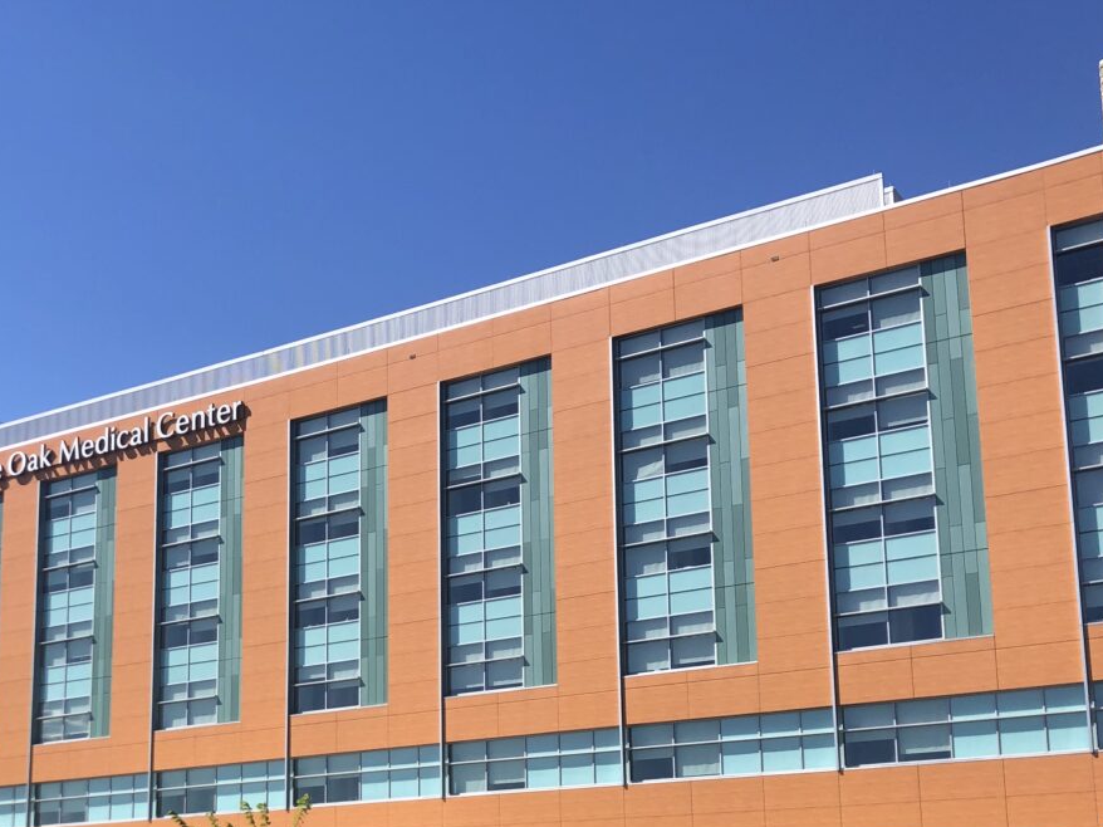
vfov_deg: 28.9
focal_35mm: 49
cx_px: 373
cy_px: 682
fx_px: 1561
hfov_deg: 38.5
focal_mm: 3.99
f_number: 1.8
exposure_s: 1/2114
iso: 20
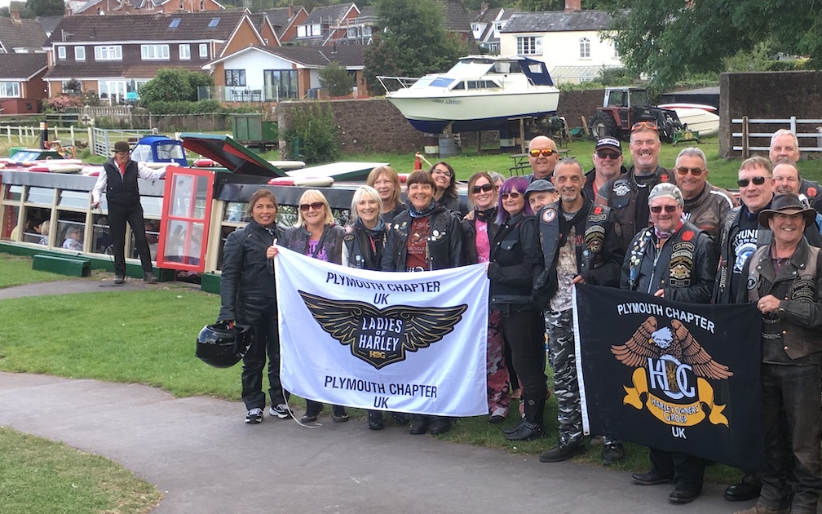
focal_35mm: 61
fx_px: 1367
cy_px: 281
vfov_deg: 21.3
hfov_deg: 32.5
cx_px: 670
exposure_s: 1/116
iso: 25
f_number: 2.2
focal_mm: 4.15
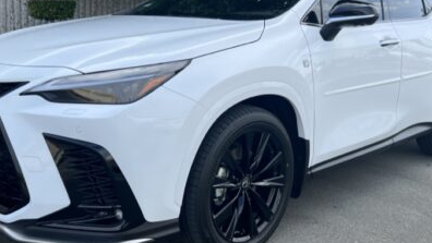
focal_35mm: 43
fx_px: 493
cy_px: 59
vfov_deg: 27.3
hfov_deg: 47.3
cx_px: 221
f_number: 1.5
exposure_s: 1/2513
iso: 50
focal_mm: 5.7
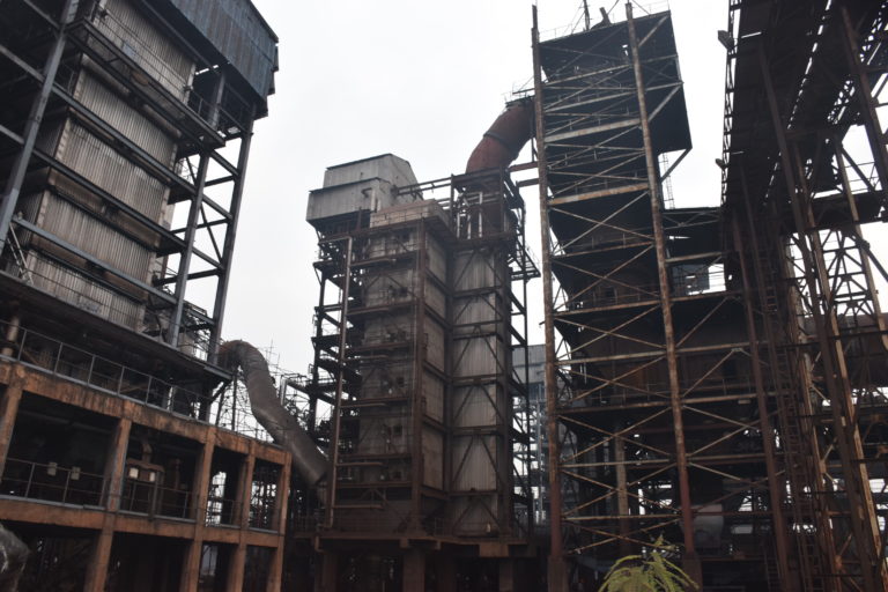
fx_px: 666
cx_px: 444
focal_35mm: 27
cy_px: 296
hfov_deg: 67.4
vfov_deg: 47.9
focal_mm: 18
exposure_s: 1/125
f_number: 7.1
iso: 800
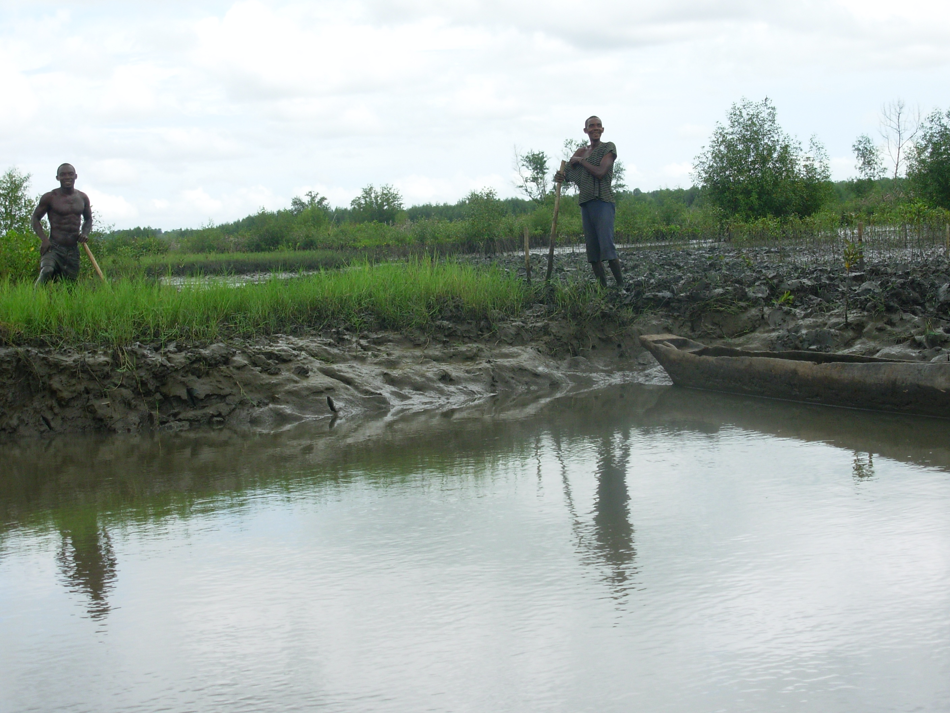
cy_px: 356
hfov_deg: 25.7
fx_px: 2086
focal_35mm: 76
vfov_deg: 19.4
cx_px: 475
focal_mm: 12.5
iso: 50
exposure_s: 1/527
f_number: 3.6
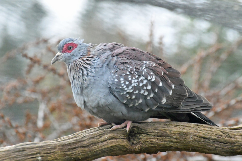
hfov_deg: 4.6
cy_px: 80
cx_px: 121
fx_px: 3025
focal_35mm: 450
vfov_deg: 3.1
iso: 12800
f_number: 5.6
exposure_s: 1/500
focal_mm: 300
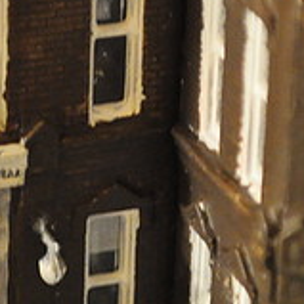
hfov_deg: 5.5
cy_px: 265
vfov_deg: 5.5
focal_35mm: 320
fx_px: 3179
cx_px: 64
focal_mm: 50
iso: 3200
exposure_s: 1/20
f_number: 5.6
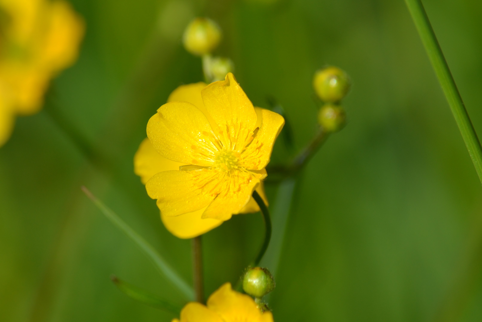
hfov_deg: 4.6
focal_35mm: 450
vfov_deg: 3.1
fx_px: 6025
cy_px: 161
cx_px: 241
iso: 100
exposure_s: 1/250
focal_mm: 300
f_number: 8
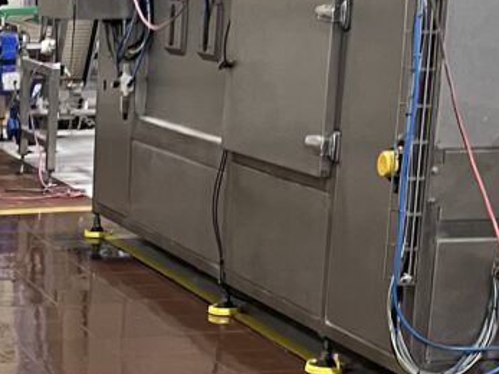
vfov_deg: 12.6
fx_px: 1657
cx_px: -187
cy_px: 442
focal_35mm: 115
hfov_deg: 16.0
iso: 250
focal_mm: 5.7
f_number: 1.5
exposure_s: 1/54
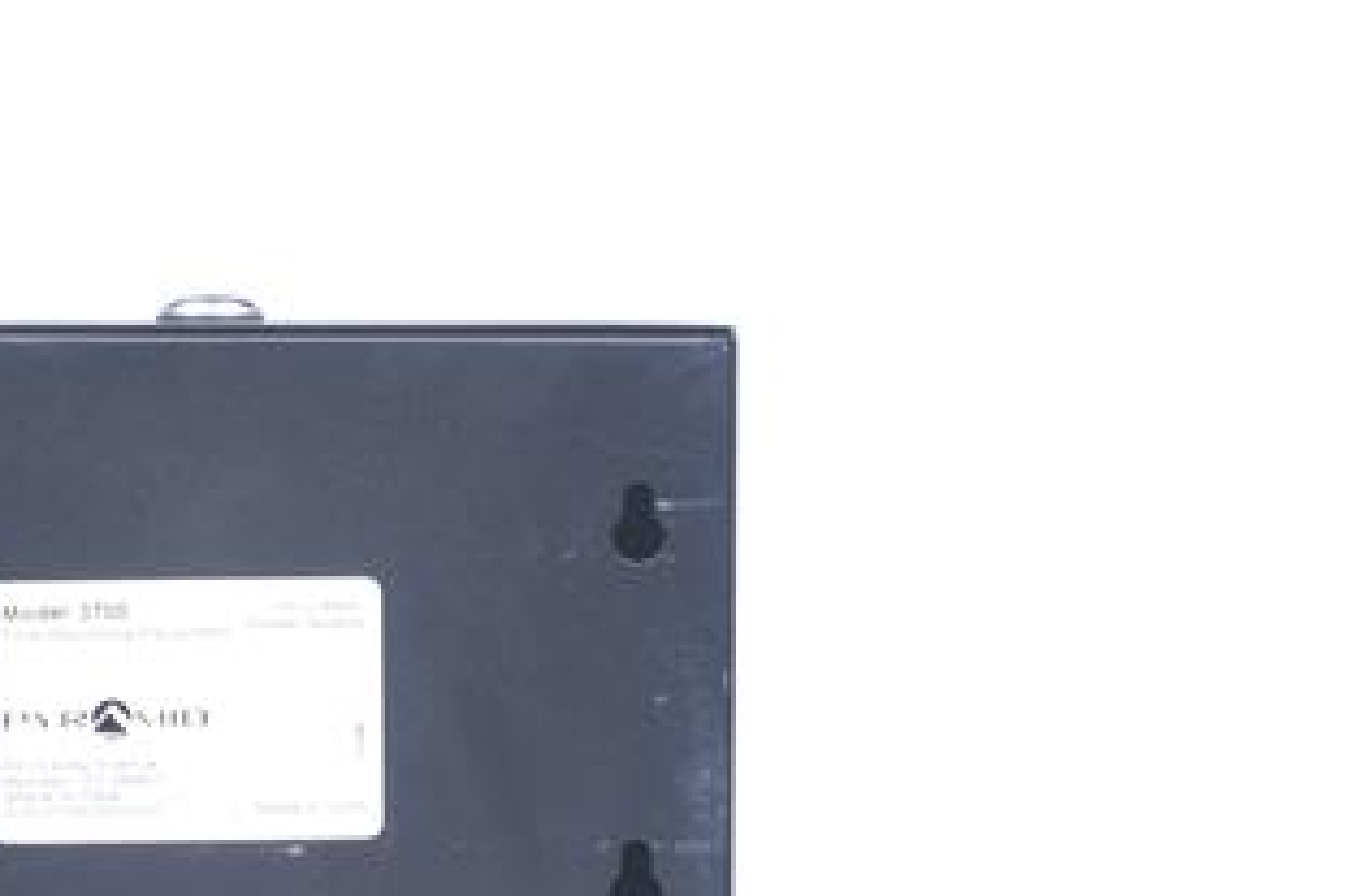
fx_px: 4110
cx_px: 208
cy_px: 835
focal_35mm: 110
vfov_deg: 12.3
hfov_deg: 18.4
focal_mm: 38
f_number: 11
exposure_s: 1/200
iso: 200
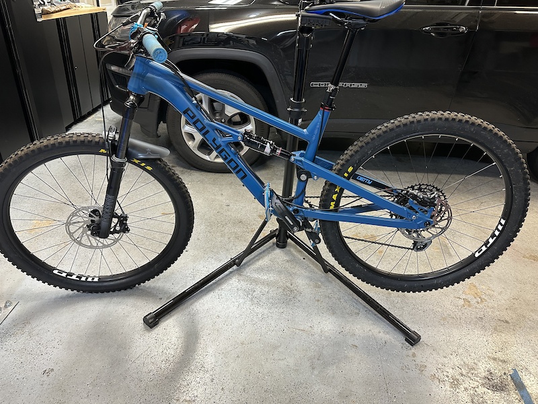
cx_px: 269
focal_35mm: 24
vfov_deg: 56.8
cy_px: 202
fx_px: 373
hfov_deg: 71.6
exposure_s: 1/60
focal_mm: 6.86
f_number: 1.78
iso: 250
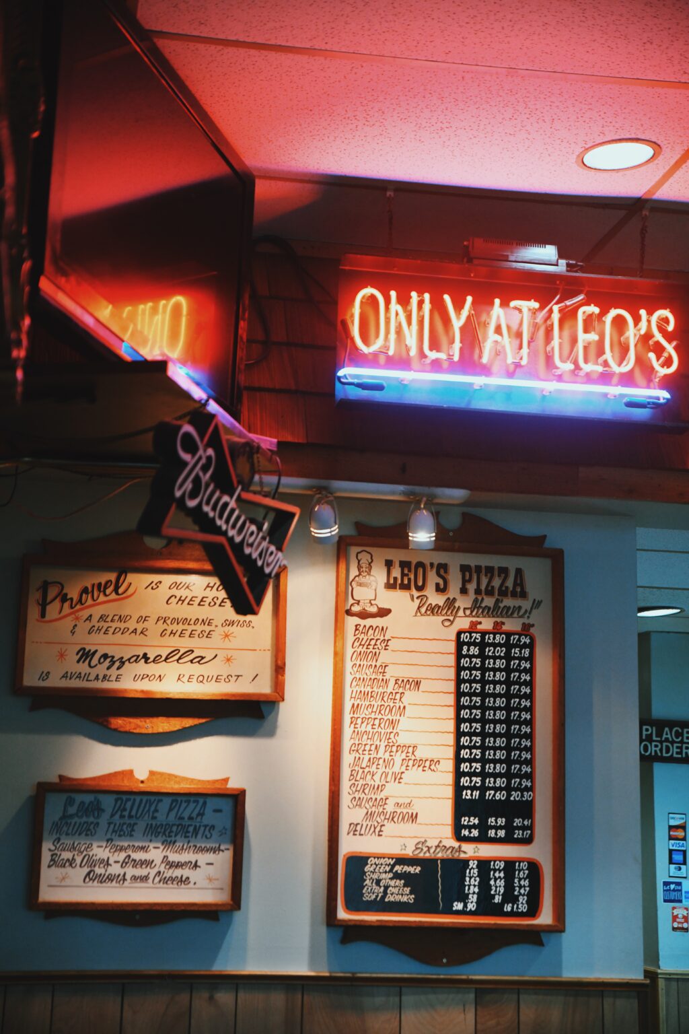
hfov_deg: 23.4
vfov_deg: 34.5
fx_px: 1665
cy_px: 517
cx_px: 344
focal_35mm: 58
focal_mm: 58
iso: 2500
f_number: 3.5
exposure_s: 1/125
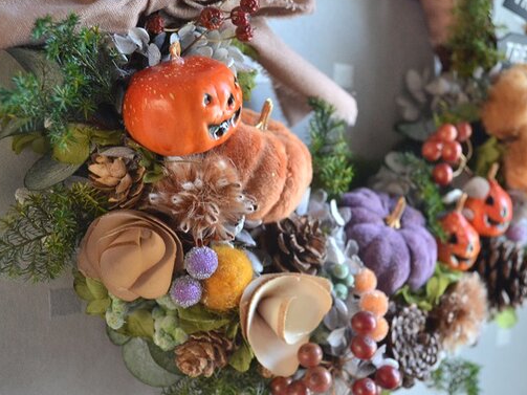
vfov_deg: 26.5
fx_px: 837
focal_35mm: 55
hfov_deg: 34.8
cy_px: 199
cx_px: 319
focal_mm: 30
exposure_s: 1/15
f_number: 4.5
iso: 1100
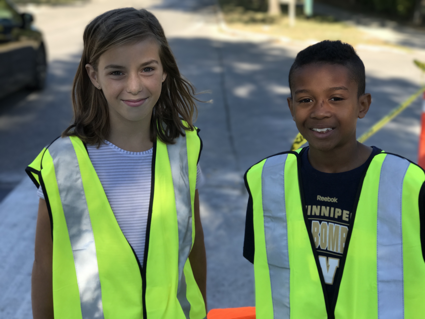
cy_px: 160
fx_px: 700
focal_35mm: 57
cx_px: 212
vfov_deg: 25.7
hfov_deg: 33.8
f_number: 2.8
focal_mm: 6.6
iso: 20
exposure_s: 1/241
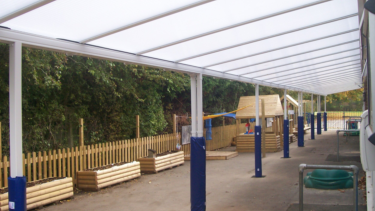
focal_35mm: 40
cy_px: 99
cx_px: 185
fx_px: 398
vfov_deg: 29.7
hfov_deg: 50.5
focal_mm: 6
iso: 80
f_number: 2.7
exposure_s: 1/155
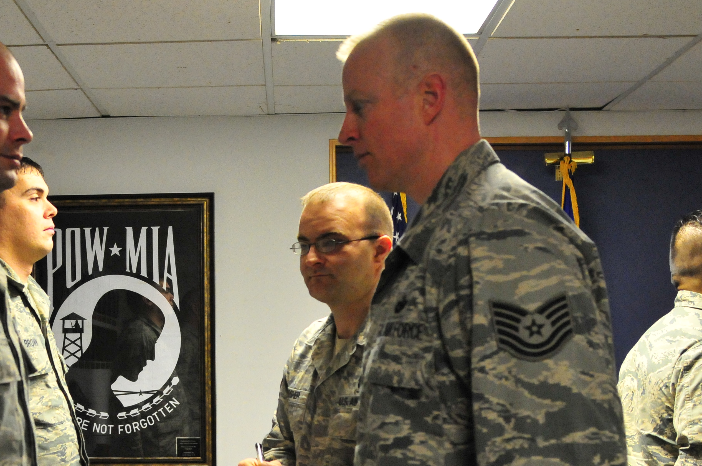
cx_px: 198
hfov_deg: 32.5
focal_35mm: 61
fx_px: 1188
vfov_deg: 22.1
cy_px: 333
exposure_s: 1/80
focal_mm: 24
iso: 2200
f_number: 4.5
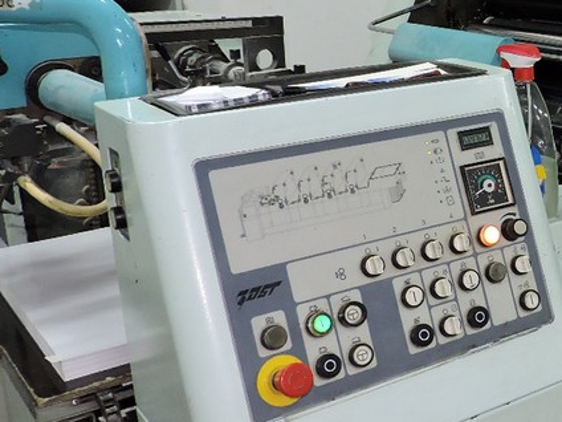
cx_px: 675
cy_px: 130
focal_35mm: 58
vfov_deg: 25.1
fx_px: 942
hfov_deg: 28.8
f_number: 3
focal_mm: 4.3
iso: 250
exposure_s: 1/40
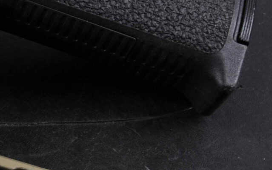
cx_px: -126
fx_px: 1453
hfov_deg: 10.4
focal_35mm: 196
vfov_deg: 6.7
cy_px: 189
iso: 200
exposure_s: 1/10
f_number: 20
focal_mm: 60
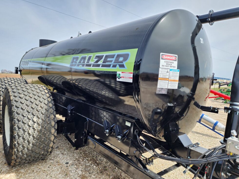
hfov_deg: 71.6
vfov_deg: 56.8
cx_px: 117
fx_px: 166
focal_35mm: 24
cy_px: 90
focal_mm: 6.4
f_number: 1.8
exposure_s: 1/297
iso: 12
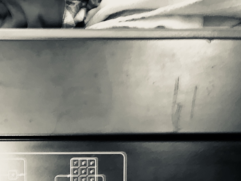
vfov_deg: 12.1
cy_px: 346
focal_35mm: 111
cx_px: 31
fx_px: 773
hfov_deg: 17.5
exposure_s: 1/5
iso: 64
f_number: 1.8
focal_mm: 4
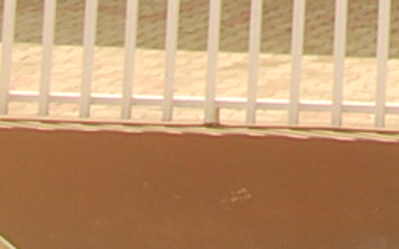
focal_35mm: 450
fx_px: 4891
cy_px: -675
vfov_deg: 2.8
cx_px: 808
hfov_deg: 4.6
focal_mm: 38
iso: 200
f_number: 11
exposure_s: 1/200
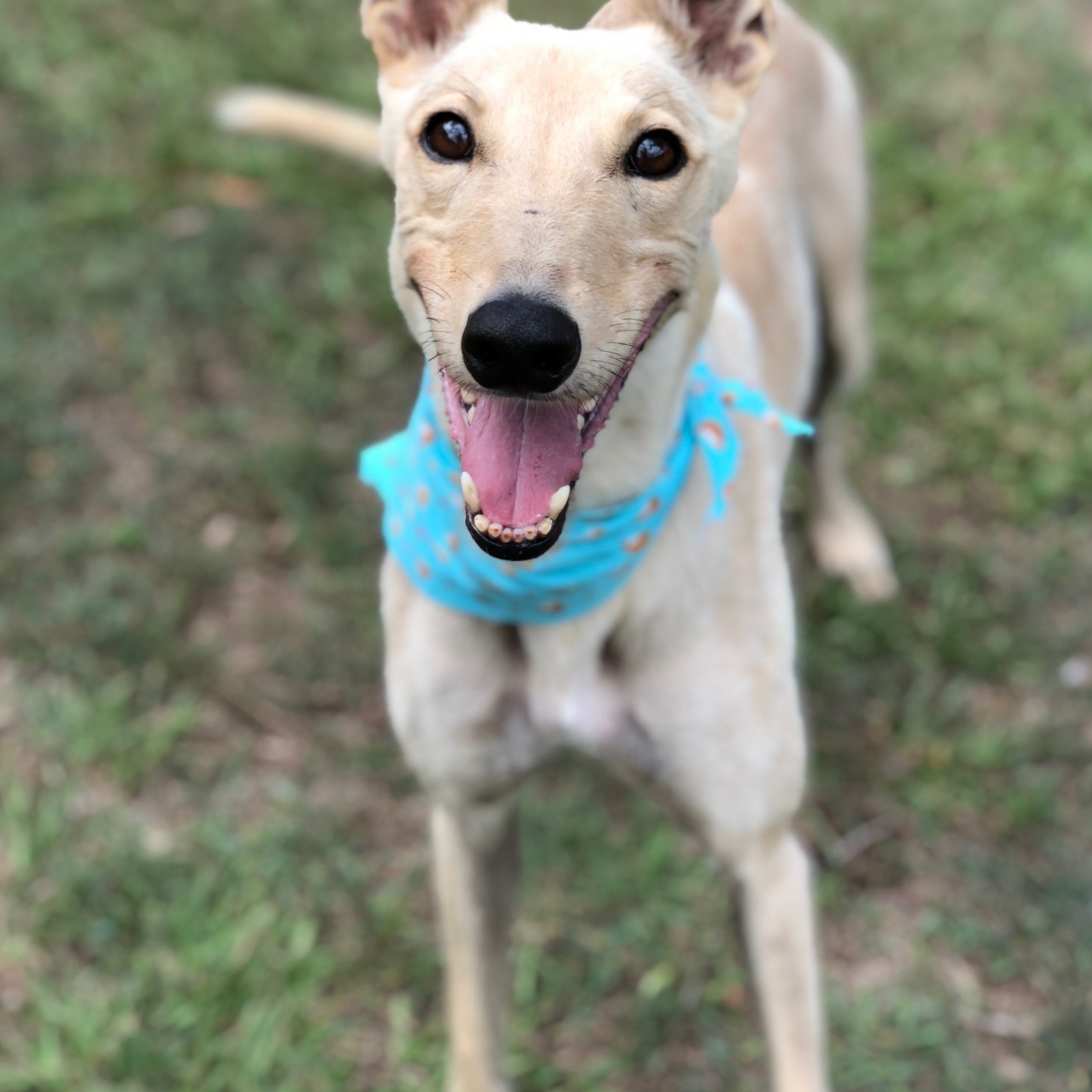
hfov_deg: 27.7
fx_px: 2213
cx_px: 546
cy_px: 533
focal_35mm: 62
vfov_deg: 27.7
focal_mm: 6
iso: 16
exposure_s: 1/228
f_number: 2.4
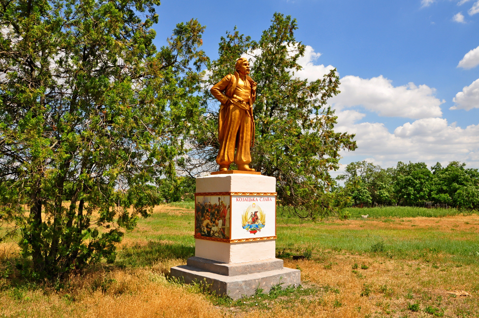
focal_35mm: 27
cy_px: 159
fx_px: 359
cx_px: 240
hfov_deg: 67.4
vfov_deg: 47.8
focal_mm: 18
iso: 200
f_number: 10
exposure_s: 1/250
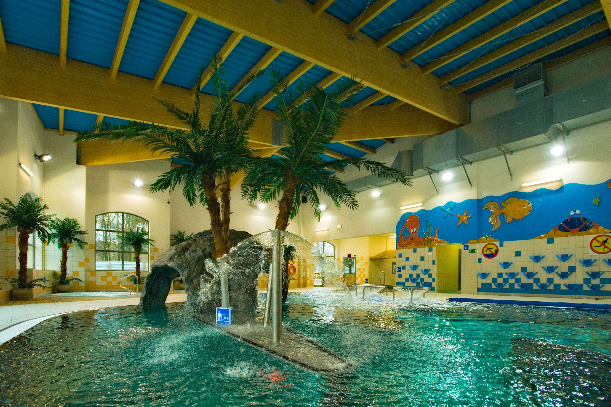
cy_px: 204
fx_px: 288
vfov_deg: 70.4
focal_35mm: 17
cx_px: 306
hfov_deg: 93.3
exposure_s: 1/250
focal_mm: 17
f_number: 5.6
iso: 2000
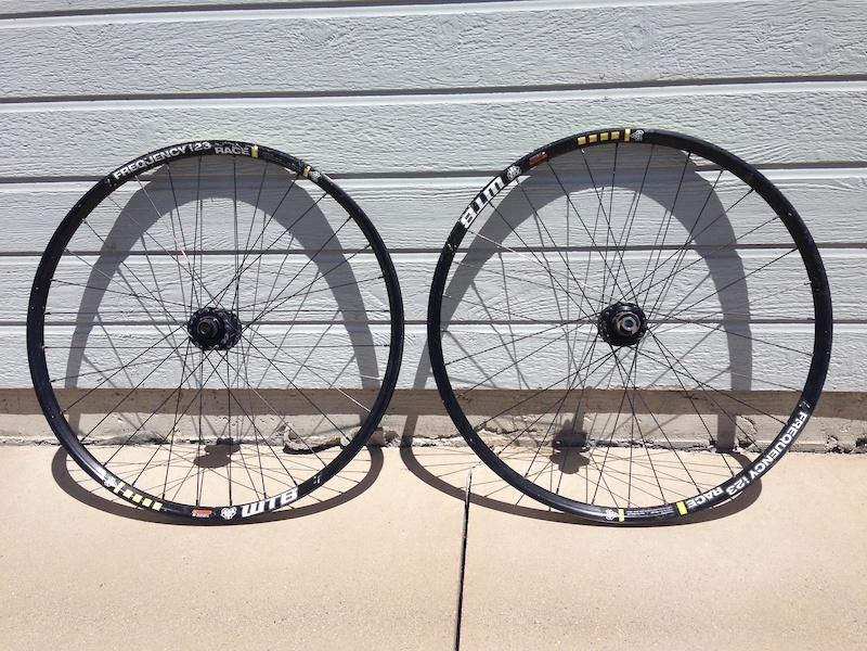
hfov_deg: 55.4
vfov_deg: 42.9
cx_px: 434
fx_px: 827
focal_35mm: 33
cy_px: 326
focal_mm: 4.12
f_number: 2.4
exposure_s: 1/2358
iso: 50
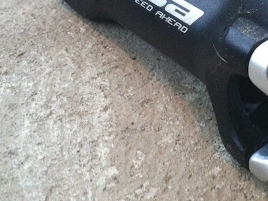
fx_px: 541
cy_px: 48
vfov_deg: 20.8
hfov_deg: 27.4
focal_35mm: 70
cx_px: 204
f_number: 2.8
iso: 500
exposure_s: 1/17
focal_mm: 3.85
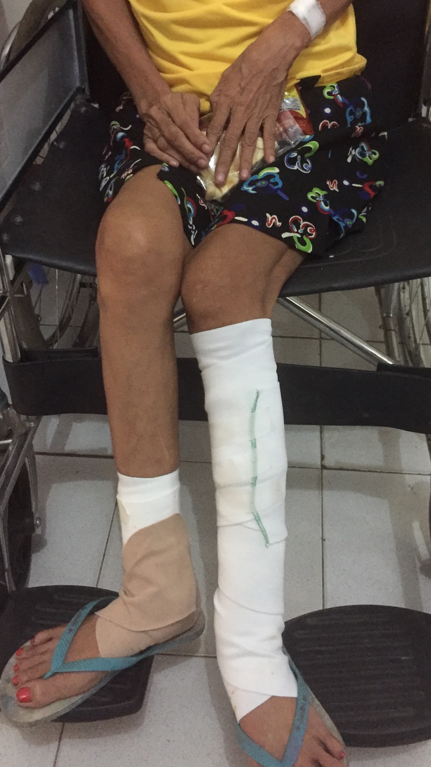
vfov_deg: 55.2
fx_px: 732
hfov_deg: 32.7
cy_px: 348
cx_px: 255
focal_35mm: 36
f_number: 2.2
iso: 400
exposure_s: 1/15
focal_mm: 4.15
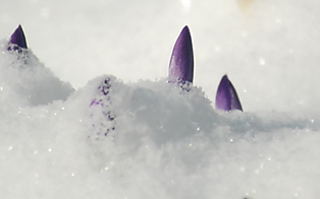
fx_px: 17427
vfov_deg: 0.7
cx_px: 315
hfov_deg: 1.1
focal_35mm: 1999
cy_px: -19
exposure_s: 1/2500
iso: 800
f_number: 5.6
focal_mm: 400
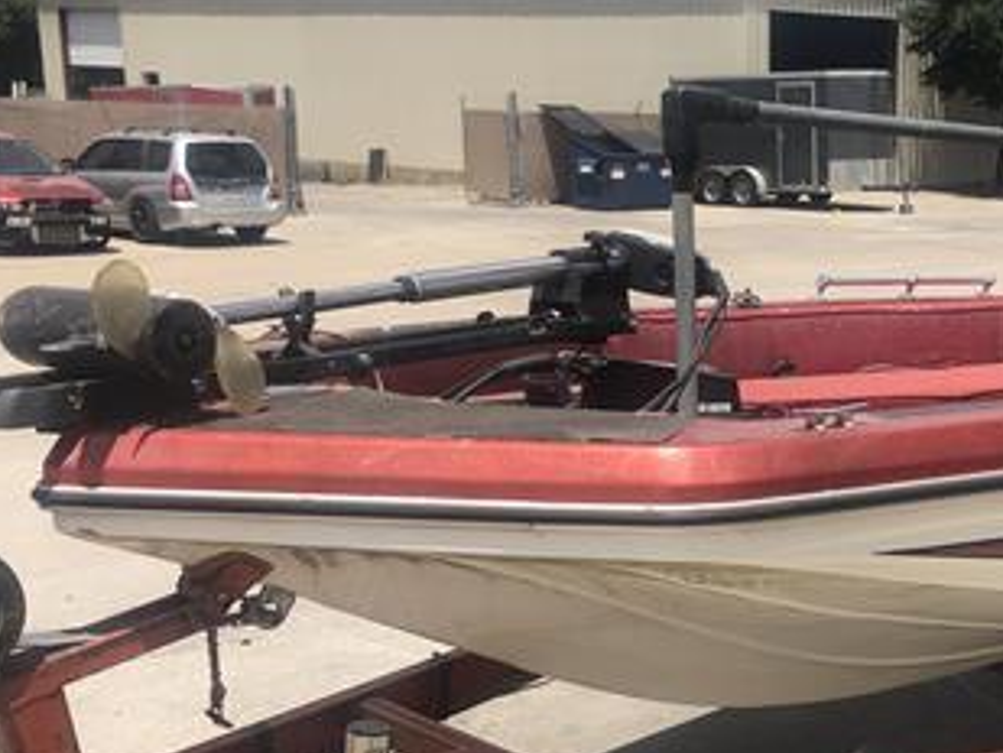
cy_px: 516
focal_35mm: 58
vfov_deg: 25.1
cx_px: 919
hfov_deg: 31.5
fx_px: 1681
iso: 20
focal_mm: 3.99
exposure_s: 1/2315
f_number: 1.8
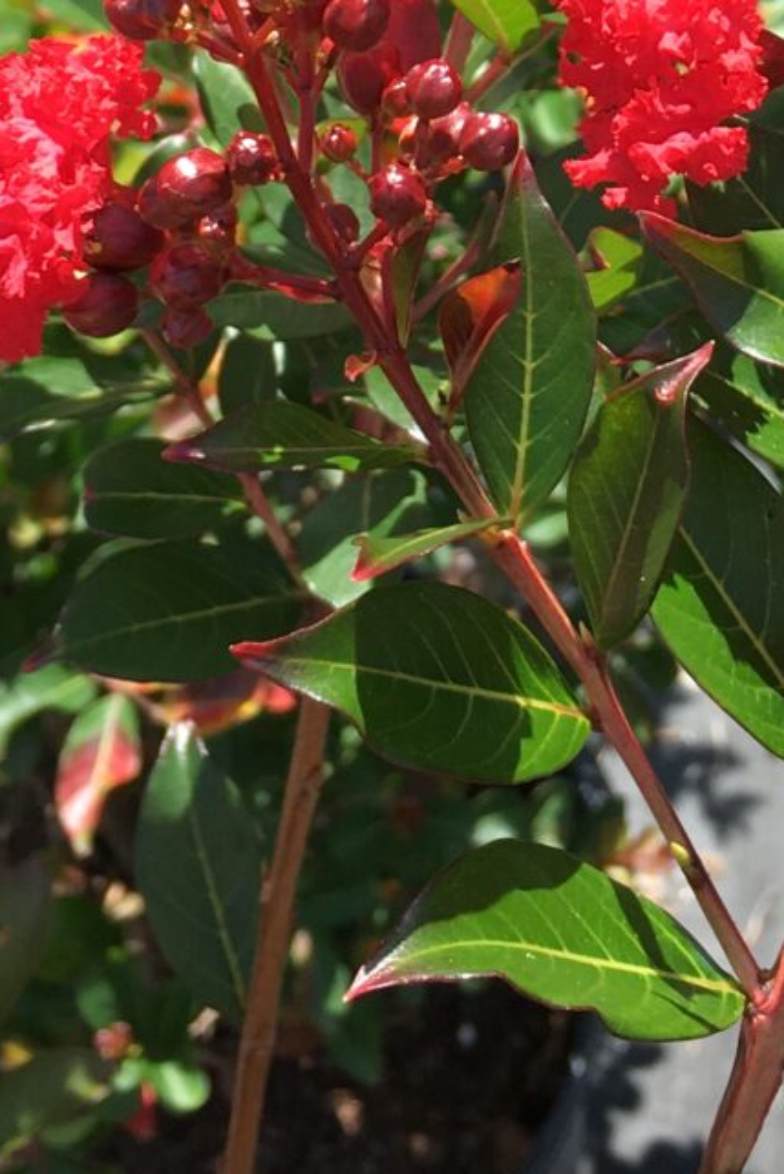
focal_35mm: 96
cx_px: 654
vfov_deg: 19.9
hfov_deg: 14.2
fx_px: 3134
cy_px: -234
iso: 25
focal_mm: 4.15
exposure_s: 1/354
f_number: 2.2
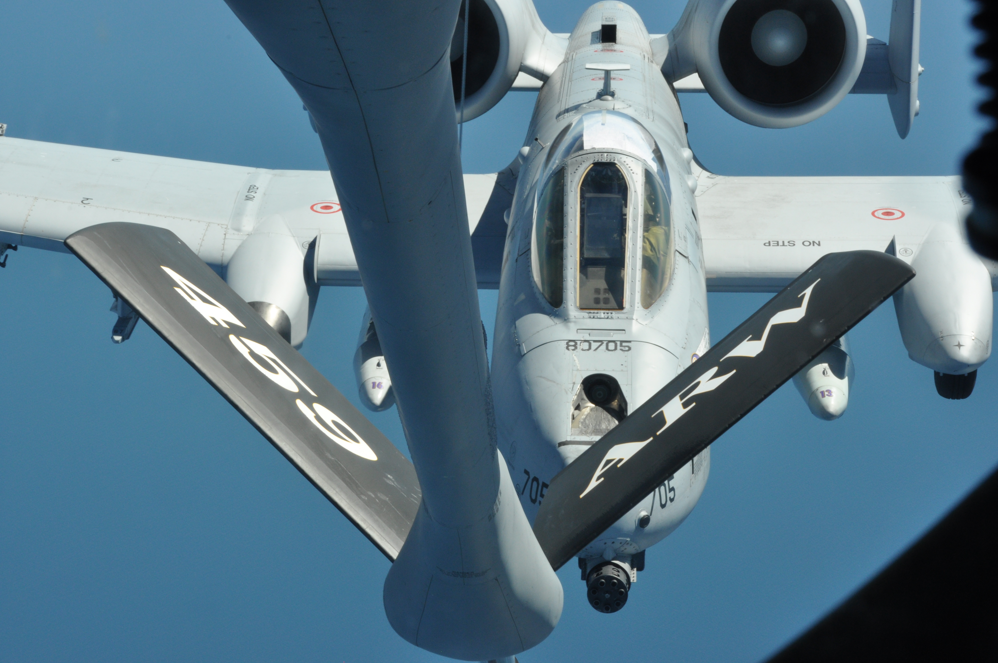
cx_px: 499
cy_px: 332
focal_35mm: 112
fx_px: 3115
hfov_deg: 18.2
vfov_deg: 12.1
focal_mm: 75
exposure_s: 1/100
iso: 500
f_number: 29
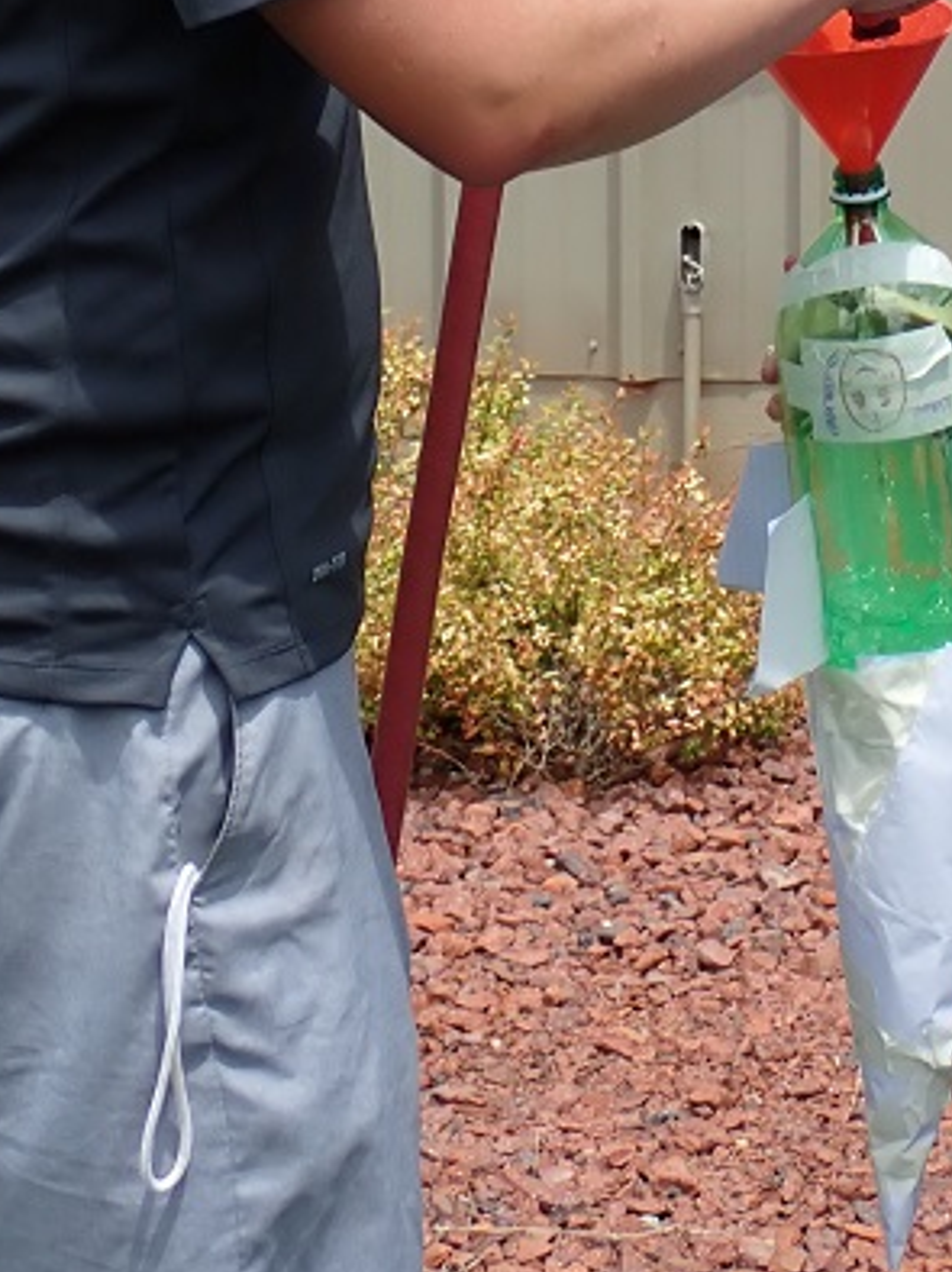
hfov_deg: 11.5
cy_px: -24
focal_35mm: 128
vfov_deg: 15.1
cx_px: 875
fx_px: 4699
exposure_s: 1/400
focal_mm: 9.65
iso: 100
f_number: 4.5
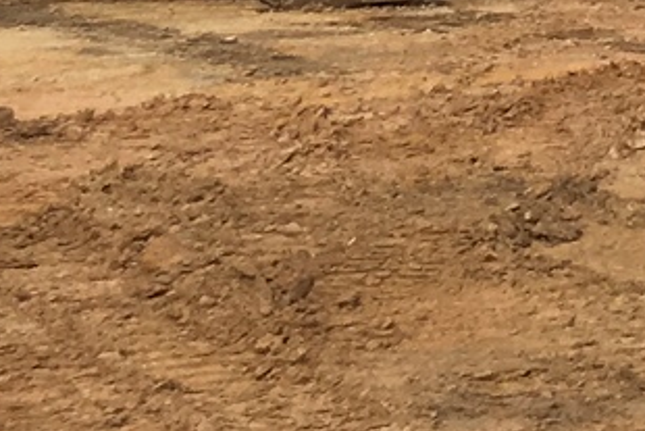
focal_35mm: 196
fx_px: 3513
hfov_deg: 8.6
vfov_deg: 6.5
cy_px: -827
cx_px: 2000
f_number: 2.2
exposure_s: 1/1748
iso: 25
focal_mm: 4.15
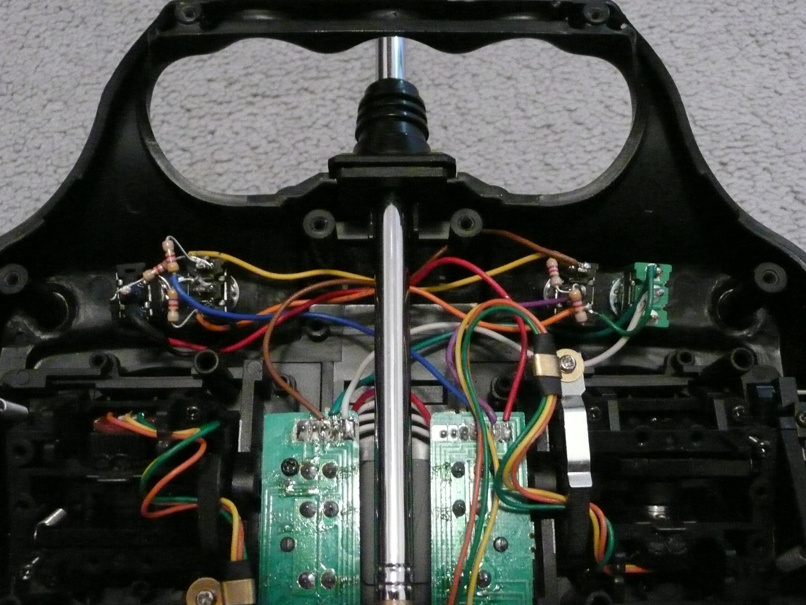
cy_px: 302
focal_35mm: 38
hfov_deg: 49.0
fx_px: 885
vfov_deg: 37.7
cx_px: 403
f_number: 3.8
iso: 1250
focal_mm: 6.2
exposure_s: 1/13
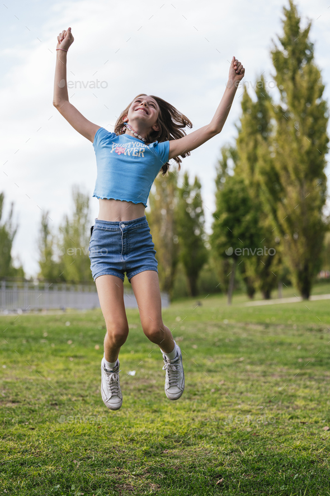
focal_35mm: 71
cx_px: 165
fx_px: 978
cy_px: 248
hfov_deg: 19.2
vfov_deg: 28.5
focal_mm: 71
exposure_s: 1/1600
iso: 500
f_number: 3.2
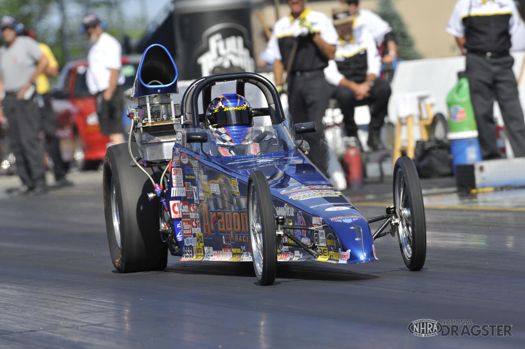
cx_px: 262
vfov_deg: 2.7
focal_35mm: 500
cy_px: 174
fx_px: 7285
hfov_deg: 4.1
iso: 400
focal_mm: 500
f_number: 9
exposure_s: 1/1000
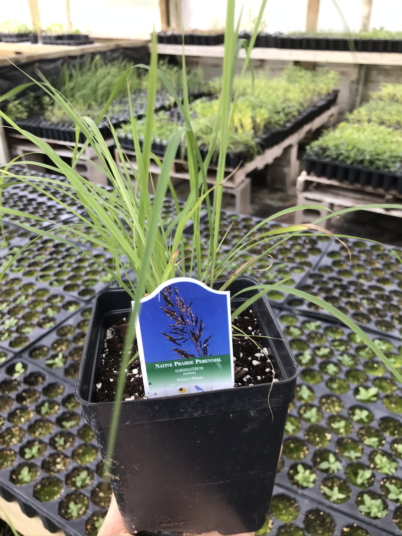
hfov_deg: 49.7
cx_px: 201
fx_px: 434
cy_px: 268
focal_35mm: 28
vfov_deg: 63.4
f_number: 1.8
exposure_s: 1/40
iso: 20
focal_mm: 3.99
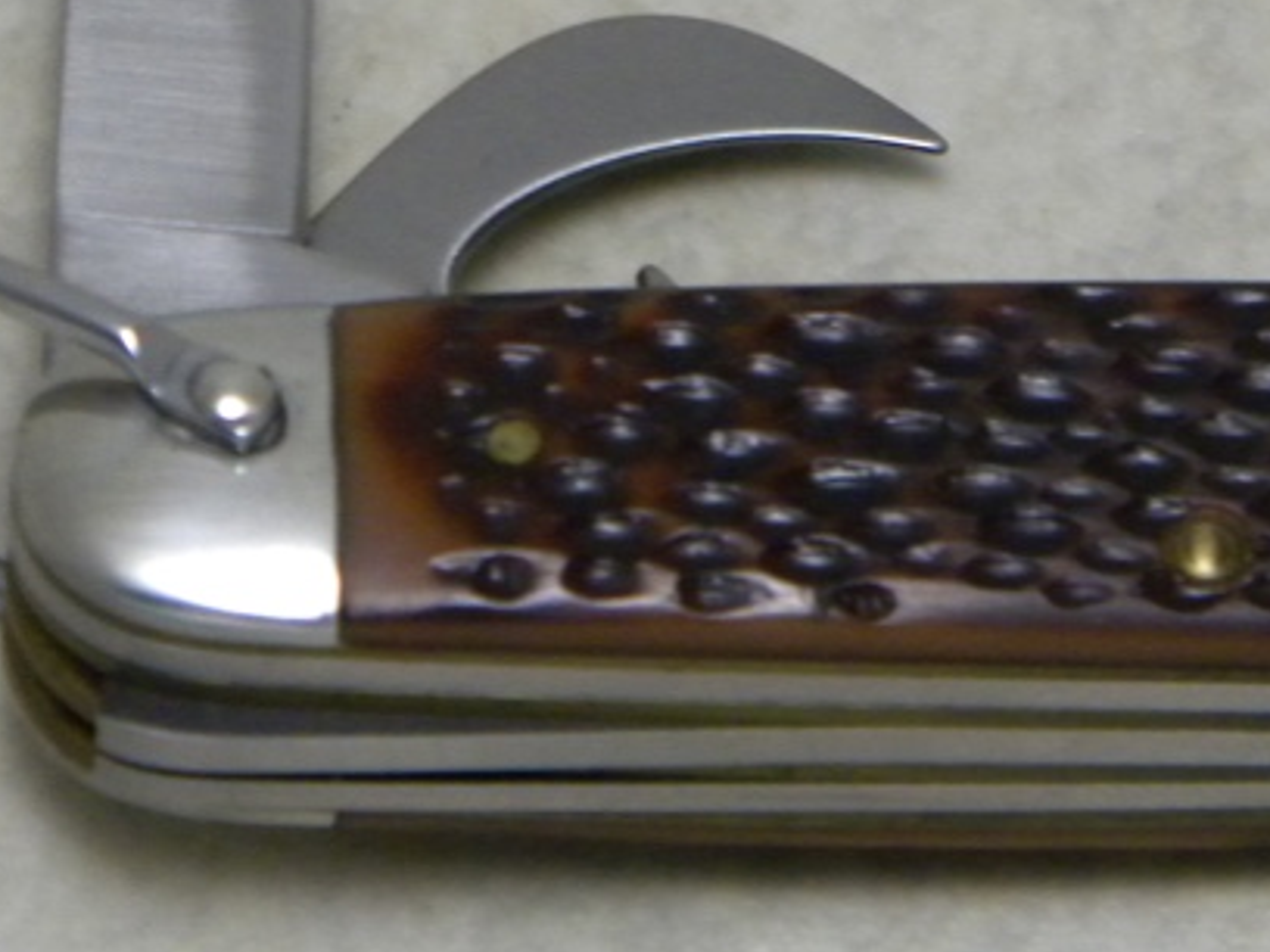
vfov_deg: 4.1
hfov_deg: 5.5
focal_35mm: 363
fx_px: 13318
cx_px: 1065
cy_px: -93
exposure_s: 1/23.2
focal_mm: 26.8
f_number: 5
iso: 400
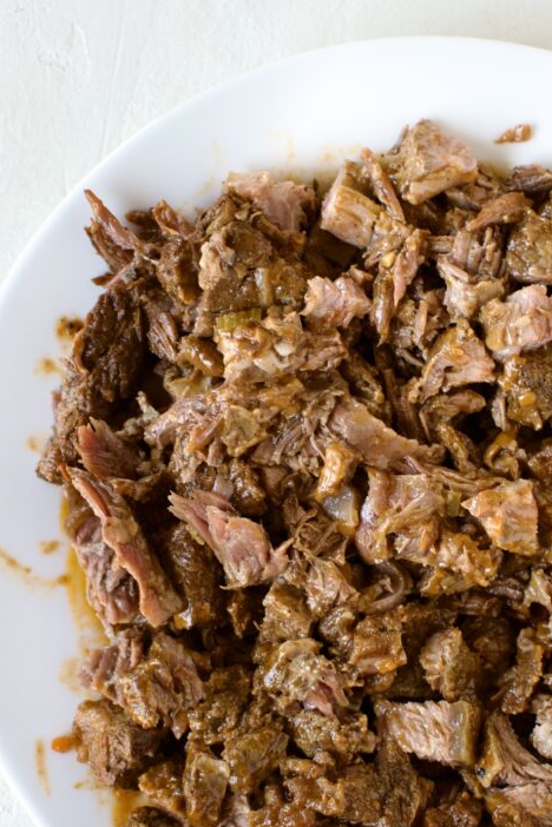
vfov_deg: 25.3
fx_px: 1840
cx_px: 344
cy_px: 491
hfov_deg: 17.0
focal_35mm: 80
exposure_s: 1/80
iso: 800
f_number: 4.5
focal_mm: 35
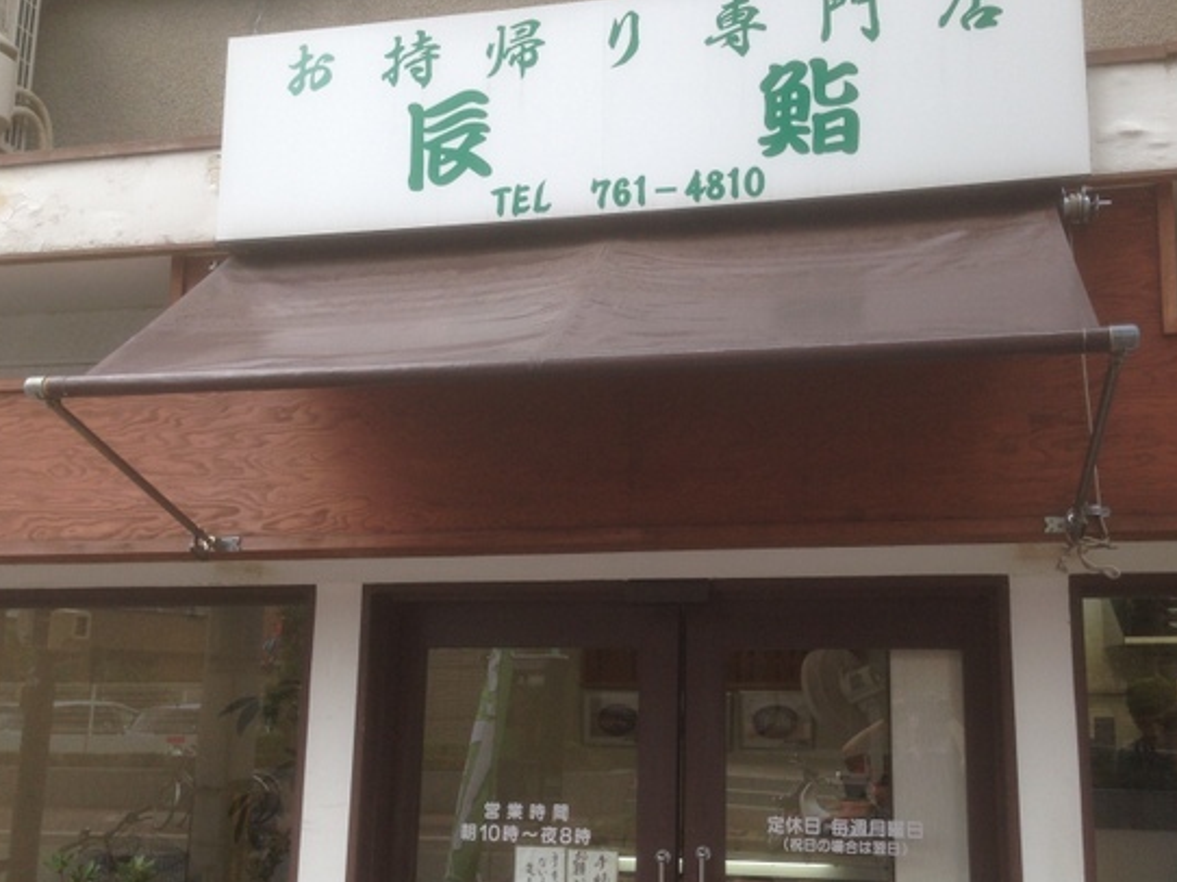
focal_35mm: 39
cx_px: 645
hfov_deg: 47.8
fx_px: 1325
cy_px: 482
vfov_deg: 36.8
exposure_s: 1/188
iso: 50
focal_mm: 4.12
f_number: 2.4
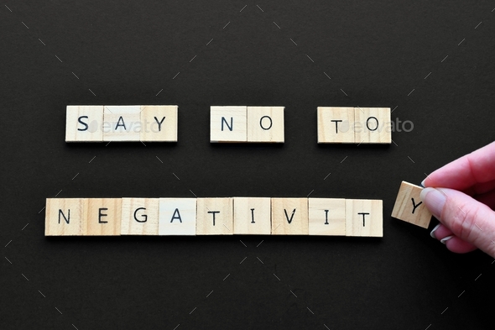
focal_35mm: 60
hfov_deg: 33.4
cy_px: 165
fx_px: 825
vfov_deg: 22.6
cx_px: 248
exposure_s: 1/250
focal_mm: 40
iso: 400
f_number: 8
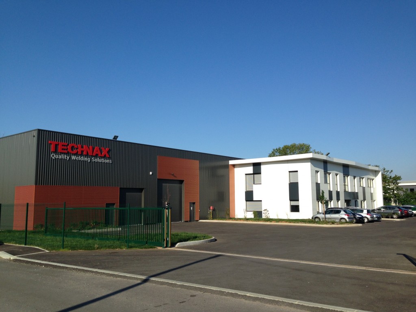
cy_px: 156
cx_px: 208
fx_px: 397
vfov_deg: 42.9
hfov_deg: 55.4
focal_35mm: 33
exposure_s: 1/1748
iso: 50
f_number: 2.4
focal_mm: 4.12
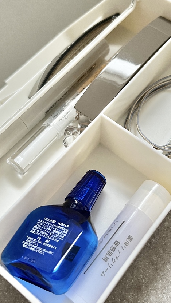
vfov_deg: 66.0
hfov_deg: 39.7
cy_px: 149
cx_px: 116
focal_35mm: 29
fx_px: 234
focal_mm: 5.1
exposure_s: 1/60
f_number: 1.6
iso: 320
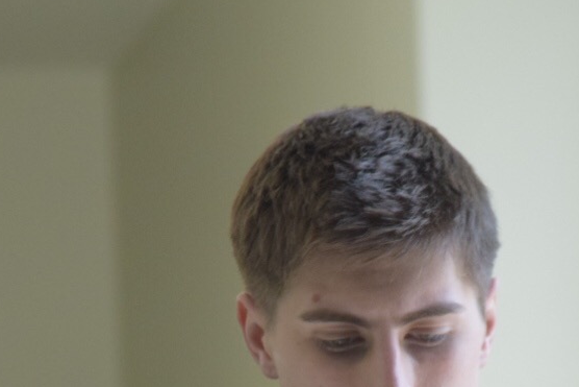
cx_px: 363
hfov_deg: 3.4
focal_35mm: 612
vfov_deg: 2.2
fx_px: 9845
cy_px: 404
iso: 1600
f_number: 5.6
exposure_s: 1/500
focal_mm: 140
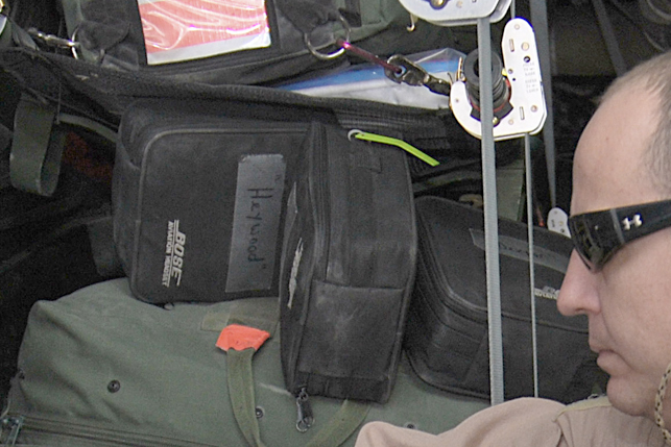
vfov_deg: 9.0
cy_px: 719
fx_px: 2740
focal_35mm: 147
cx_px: 526
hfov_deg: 13.9
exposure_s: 1/60
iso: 200
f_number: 5.6
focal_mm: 30
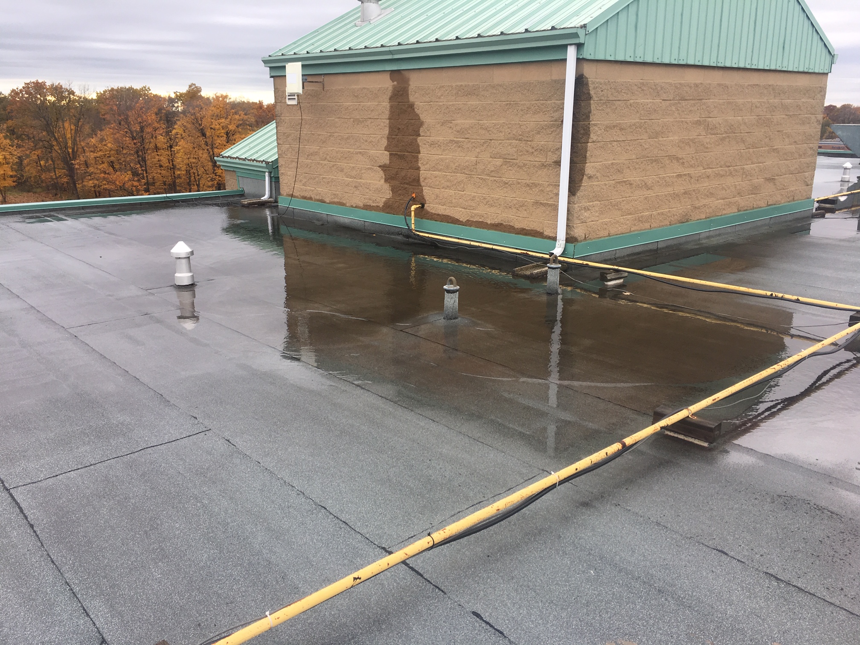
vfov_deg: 48.2
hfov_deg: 61.7
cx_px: 430
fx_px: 720
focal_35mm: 29
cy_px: 322
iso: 25
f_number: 2.2
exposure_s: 1/220
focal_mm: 4.15
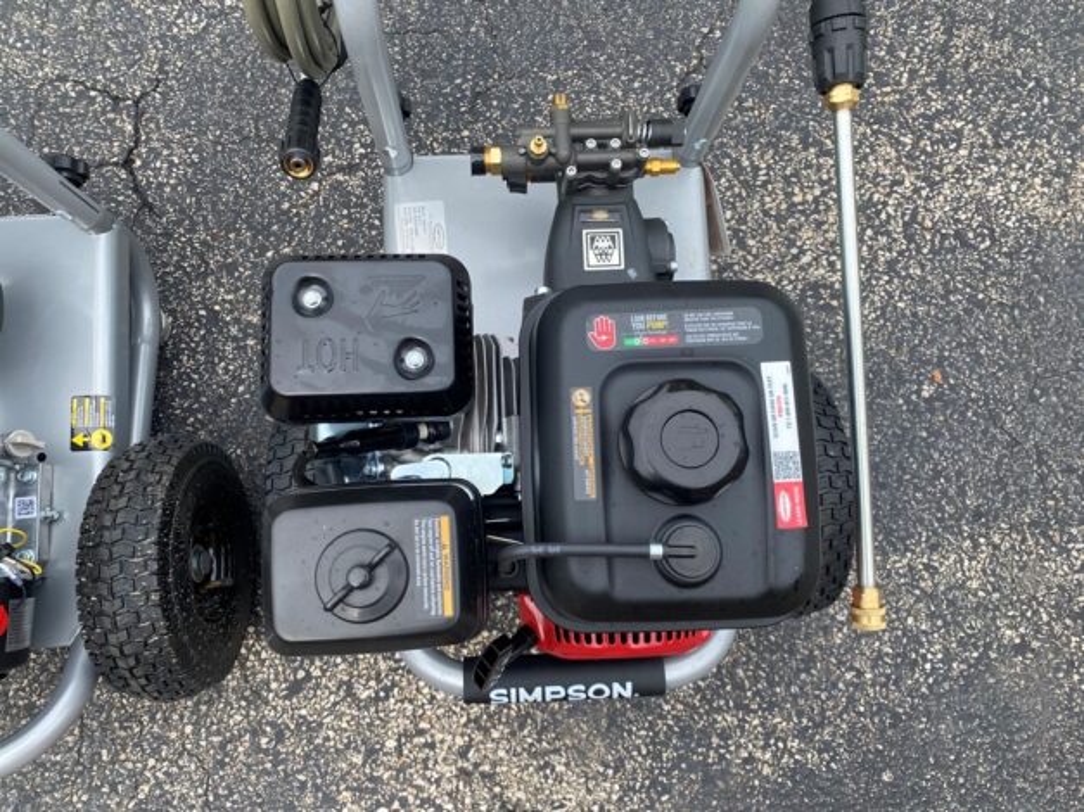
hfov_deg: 67.3
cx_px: 542
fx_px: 814
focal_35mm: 26
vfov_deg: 53.0
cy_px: 406
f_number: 1.8
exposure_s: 1/772
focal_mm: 4.25
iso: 32
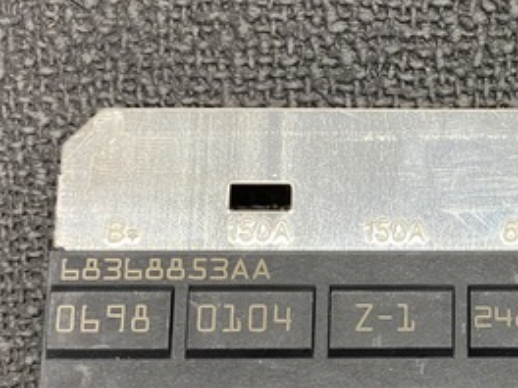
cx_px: 487
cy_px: 306
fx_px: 943
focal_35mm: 63
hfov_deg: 29.2
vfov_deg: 23.0
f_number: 1.8
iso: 250
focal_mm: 4.25
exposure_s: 1/60
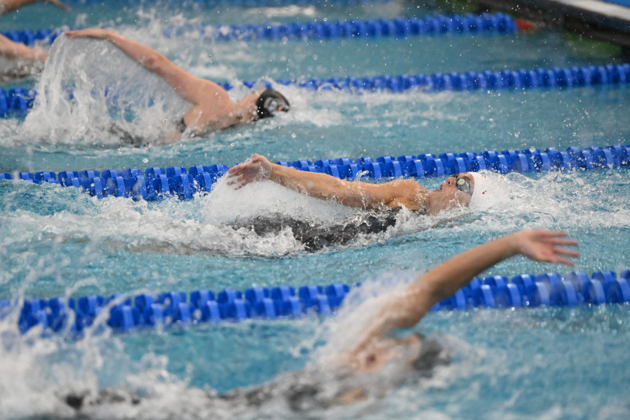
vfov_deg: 6.9
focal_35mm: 200
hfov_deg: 10.3
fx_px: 3499
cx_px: 315
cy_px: 210
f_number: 2.8
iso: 12800
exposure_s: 1/1600
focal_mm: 200
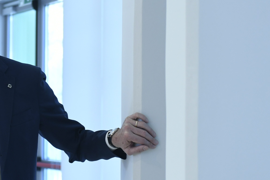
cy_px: 91
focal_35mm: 119
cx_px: 79
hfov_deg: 17.1
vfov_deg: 11.5
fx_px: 893
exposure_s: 1/200
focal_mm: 38
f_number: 4
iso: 1000
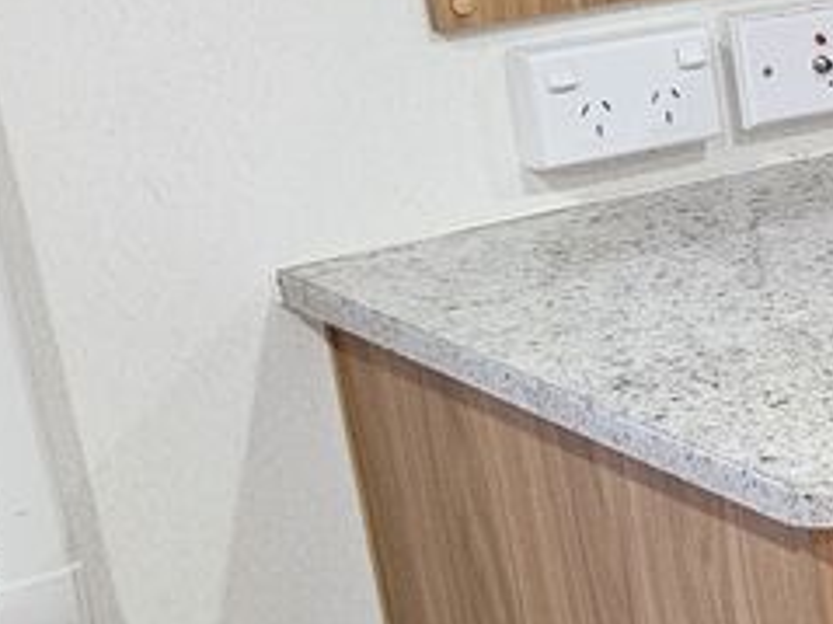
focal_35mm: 106
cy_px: 392
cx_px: 1781
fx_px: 2550
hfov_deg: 14.5
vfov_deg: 13.9
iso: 1250
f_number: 1.8
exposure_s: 1/100
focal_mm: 5.4
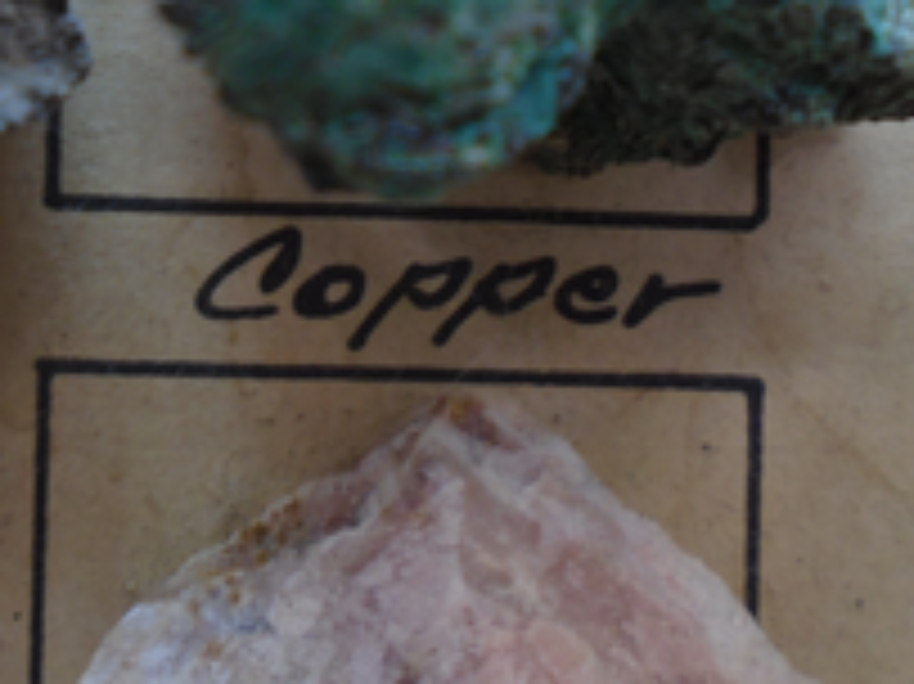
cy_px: 29
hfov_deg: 30.1
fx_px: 1689
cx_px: 306
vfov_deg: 22.2
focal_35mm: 64
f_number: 3.2
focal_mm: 4.6
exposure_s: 1/50
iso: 100
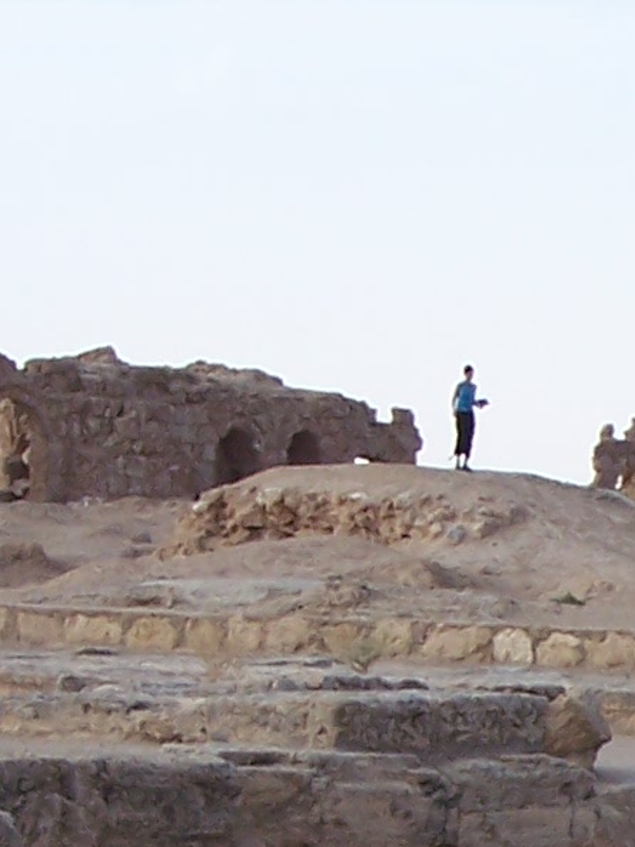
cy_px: 946
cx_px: 925
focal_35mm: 222
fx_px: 5430
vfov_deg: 8.8
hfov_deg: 6.6
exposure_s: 1/1000
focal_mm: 8.5
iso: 80
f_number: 3
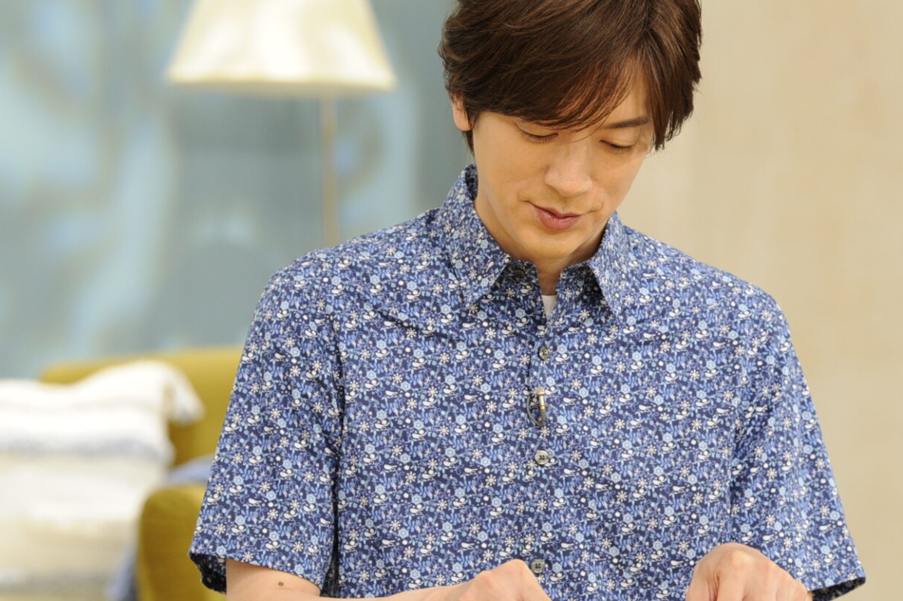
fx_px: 6718
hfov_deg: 7.7
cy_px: 305
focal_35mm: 268
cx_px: 563
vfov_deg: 5.1
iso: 1600
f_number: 5
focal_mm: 160
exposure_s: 1/100
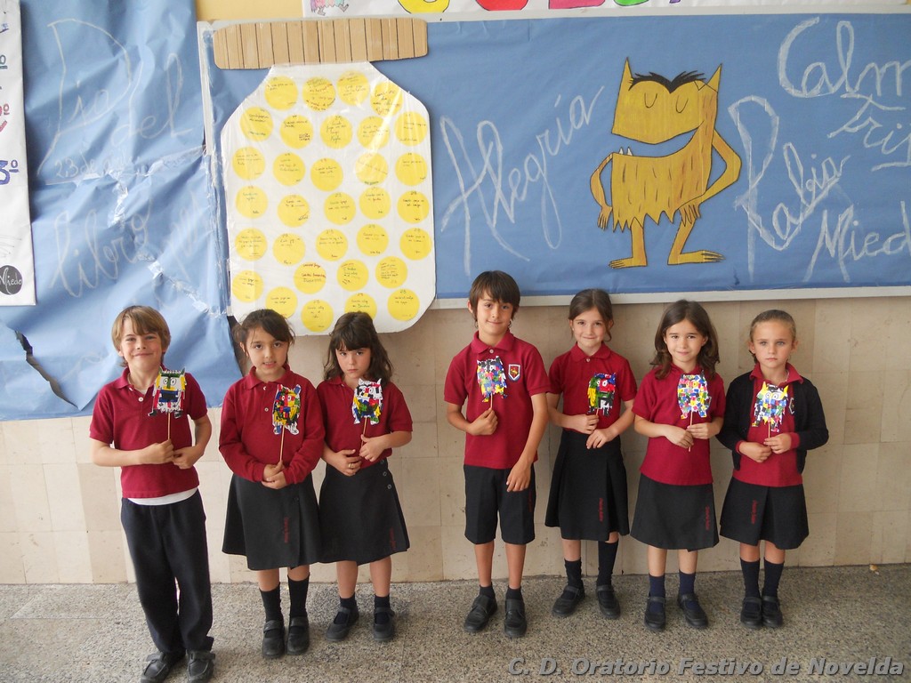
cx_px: 456
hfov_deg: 65.3
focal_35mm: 27
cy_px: 342
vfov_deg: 51.4
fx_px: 711
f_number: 3.2
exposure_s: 1/30
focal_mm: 4.9
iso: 125
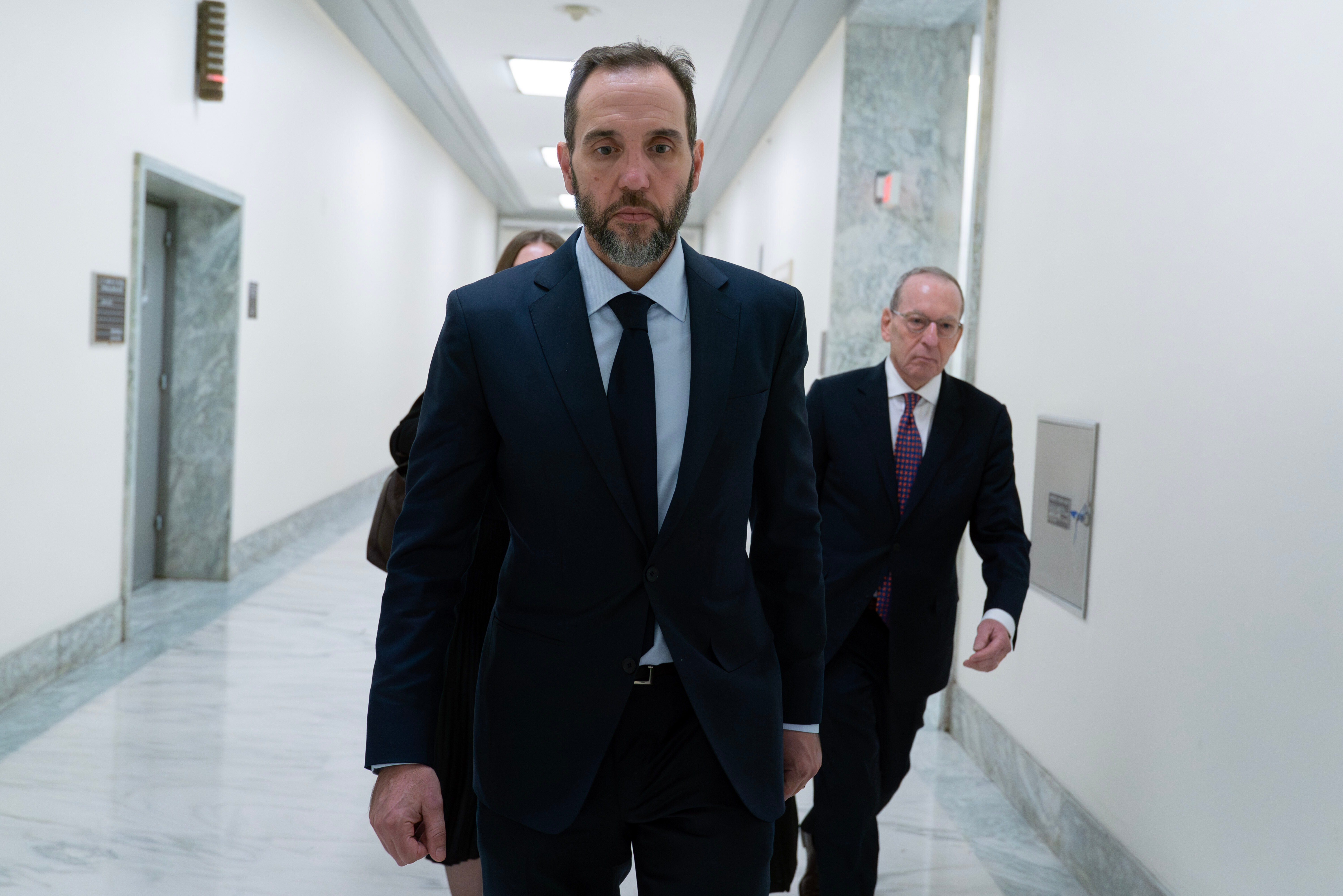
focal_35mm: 32
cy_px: 448
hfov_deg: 58.7
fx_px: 1194
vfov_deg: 41.1
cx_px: 672
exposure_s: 1/320
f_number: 3.5
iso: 5000
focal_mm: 32
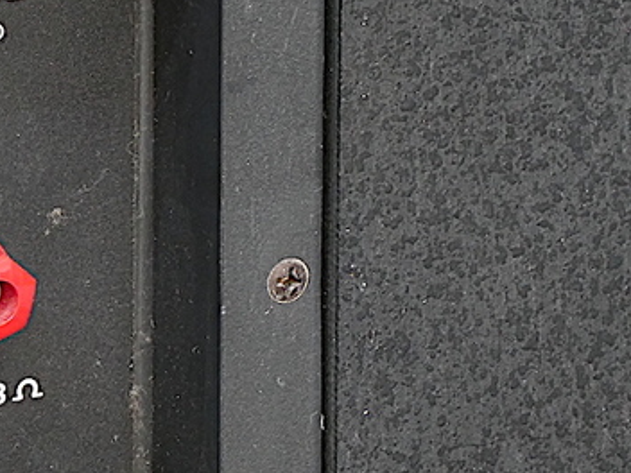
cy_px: 283
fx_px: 8549
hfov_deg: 4.2
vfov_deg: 3.2
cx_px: -47
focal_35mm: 469
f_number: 5.6
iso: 200
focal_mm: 30.9
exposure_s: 1/1.6
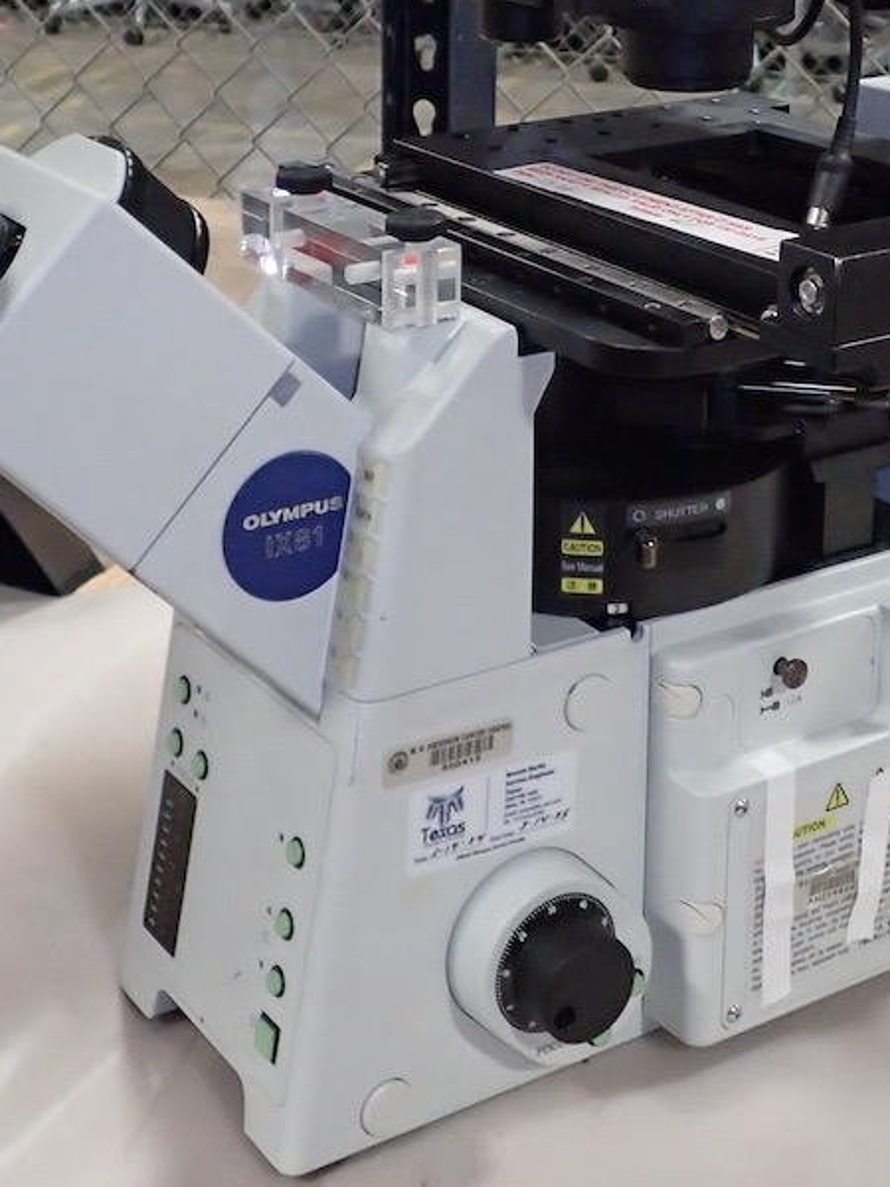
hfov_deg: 22.9
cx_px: 427
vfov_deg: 29.0
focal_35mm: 64
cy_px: 103
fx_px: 2194
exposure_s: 1/30
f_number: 2.3
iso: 640
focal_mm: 5.5
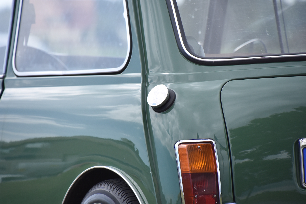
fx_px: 3824
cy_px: 102
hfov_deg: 4.6
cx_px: 153
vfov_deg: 3.1
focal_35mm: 450
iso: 640
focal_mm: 300
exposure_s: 1/1000
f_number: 8
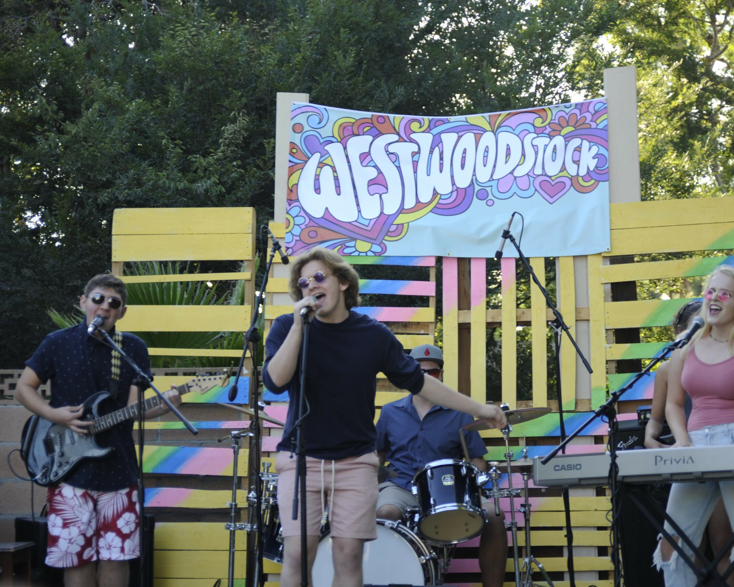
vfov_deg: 16.0
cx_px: 414
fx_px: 2086
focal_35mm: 96
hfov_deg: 20.0
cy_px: 294
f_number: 4.5
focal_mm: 85
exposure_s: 1/80
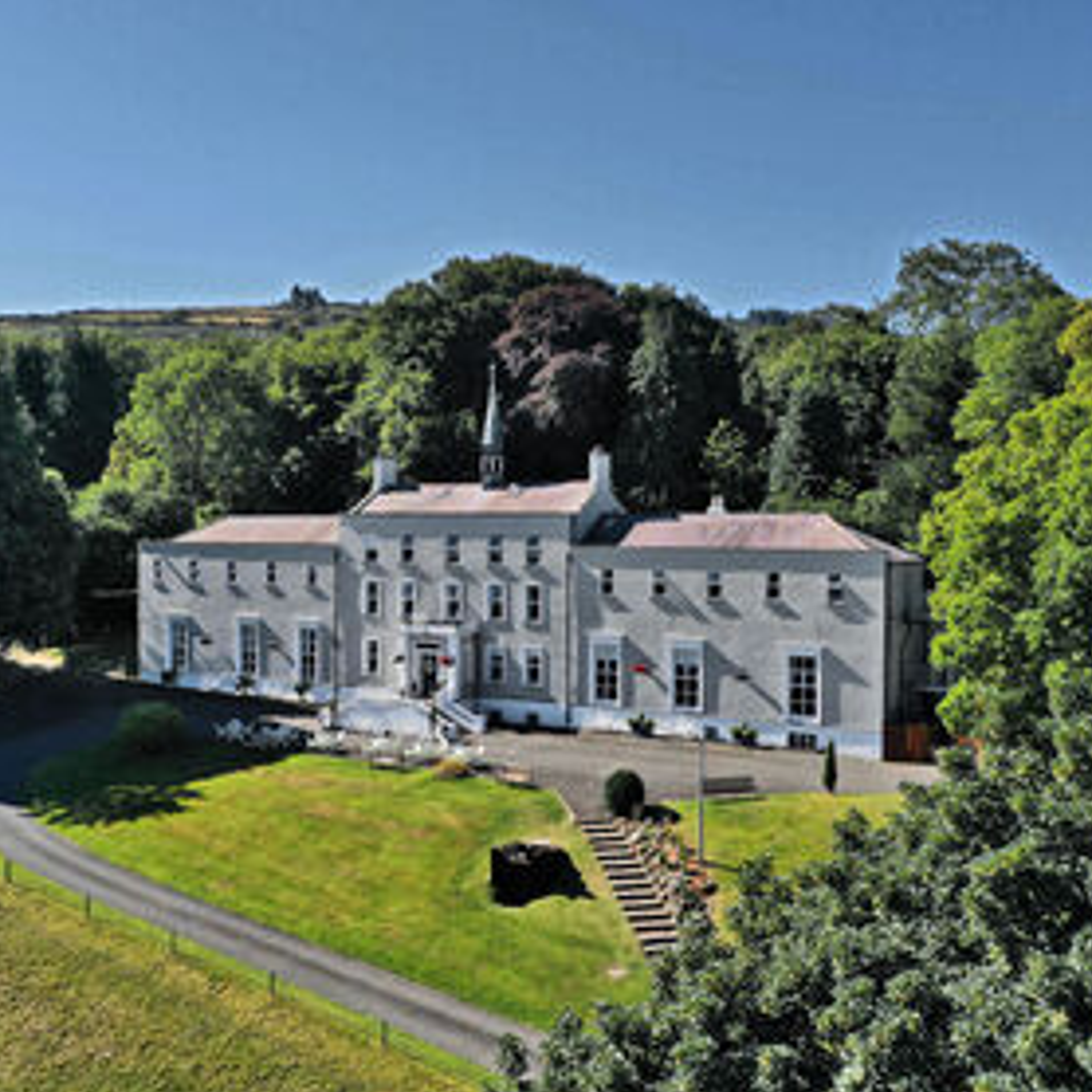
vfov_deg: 46.0
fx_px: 1285
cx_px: 526
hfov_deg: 46.0
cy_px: 546
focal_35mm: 36
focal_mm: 10.26
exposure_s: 1/800
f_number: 4.5
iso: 100
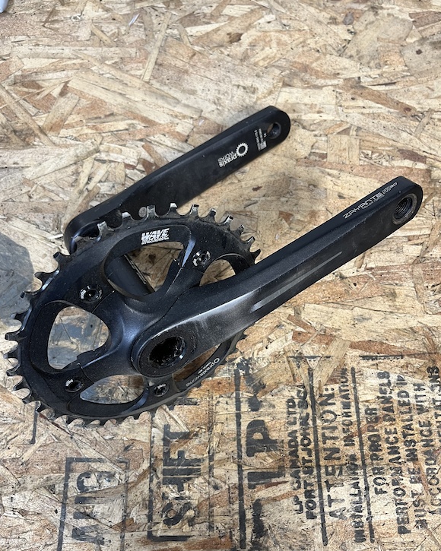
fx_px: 457
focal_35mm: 28
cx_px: 222
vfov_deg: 62.1
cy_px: 296
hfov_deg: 51.5
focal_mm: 5.1
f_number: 1.6
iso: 160
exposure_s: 1/60
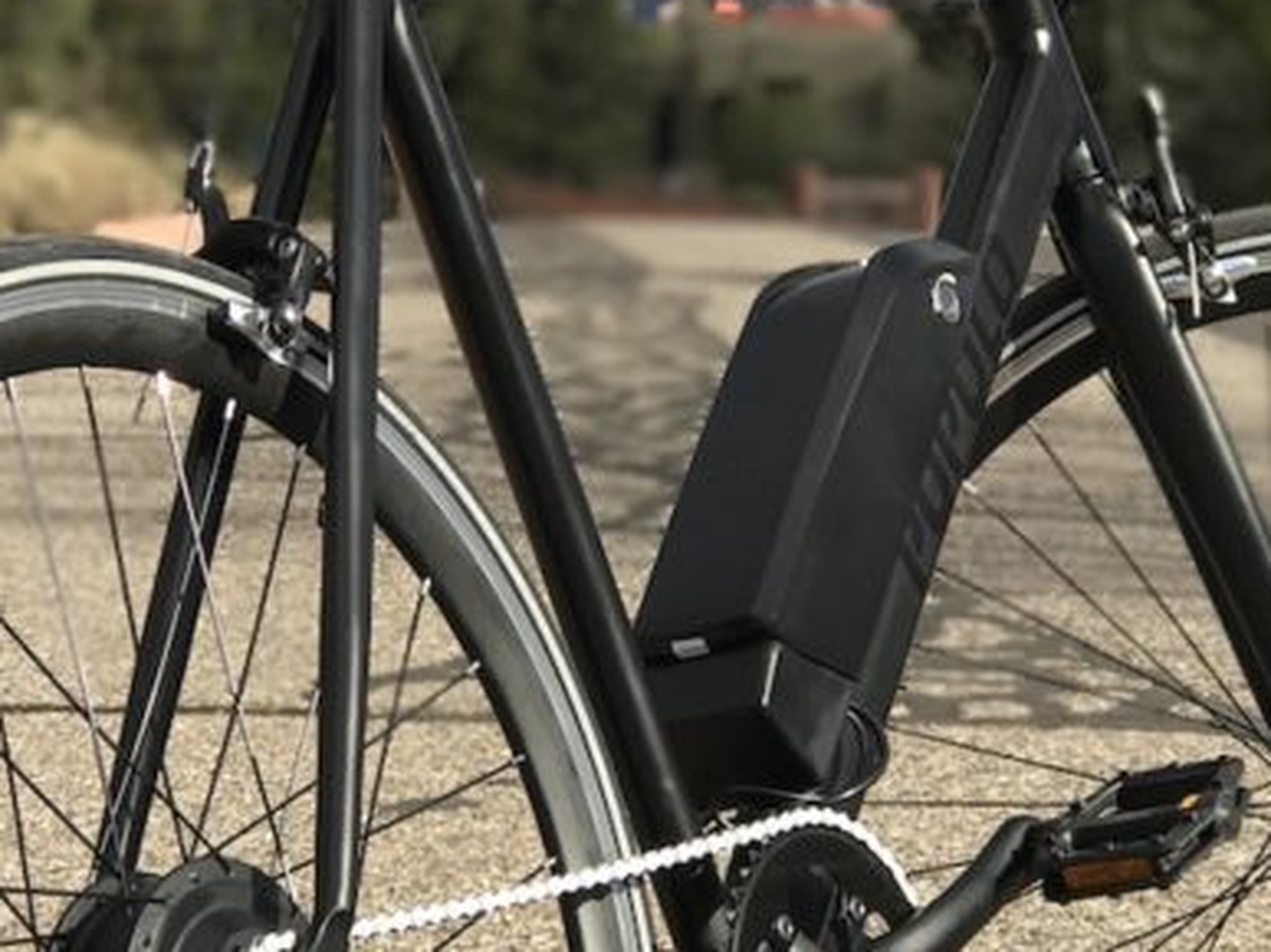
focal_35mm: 151
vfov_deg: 9.8
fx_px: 5543
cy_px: 640
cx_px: 552
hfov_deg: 13.1
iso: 20
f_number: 2.8
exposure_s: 1/507
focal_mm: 6.6
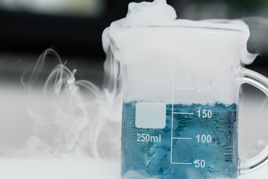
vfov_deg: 10.0
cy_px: 115
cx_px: 170
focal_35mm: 137
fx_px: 1020
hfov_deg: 14.9
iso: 200
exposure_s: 1/160
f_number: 9
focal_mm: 105
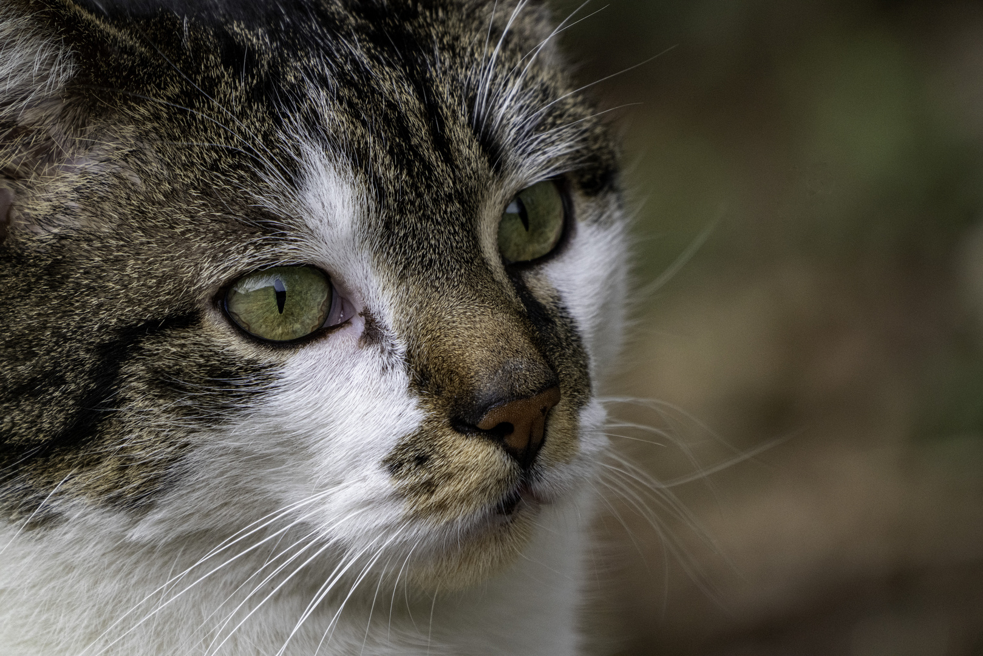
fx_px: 21847
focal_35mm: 800
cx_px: 492
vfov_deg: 1.7
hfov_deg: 2.6
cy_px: 328
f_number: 11
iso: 3200
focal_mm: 800
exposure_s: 1/500
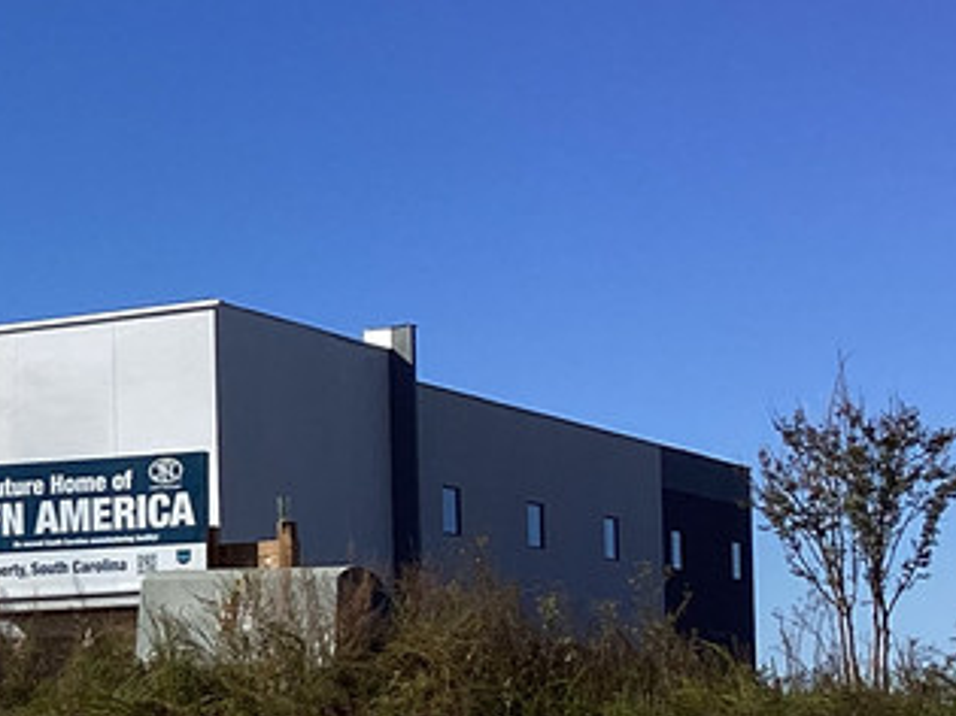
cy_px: 652
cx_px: -390
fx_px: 2899
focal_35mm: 105
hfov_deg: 17.2
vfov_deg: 13.9
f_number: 2.4
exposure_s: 1/1852
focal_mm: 3.3
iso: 25
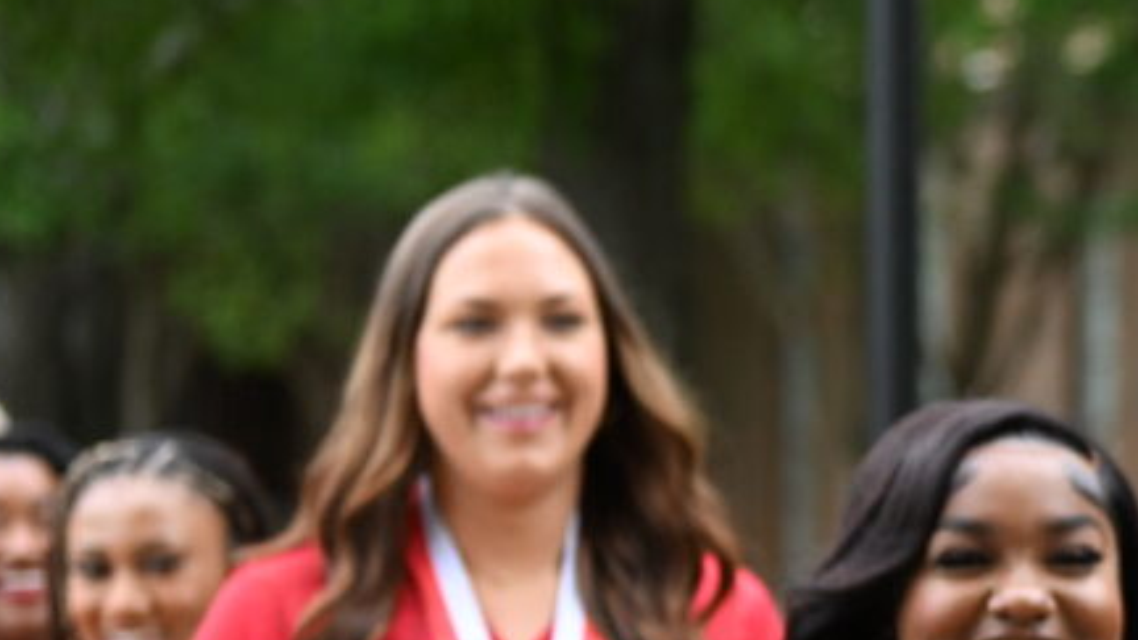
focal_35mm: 261
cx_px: 1989
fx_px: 7876
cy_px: 801
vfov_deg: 4.6
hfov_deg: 8.0
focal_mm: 70
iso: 1250
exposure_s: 1/800
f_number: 2.8
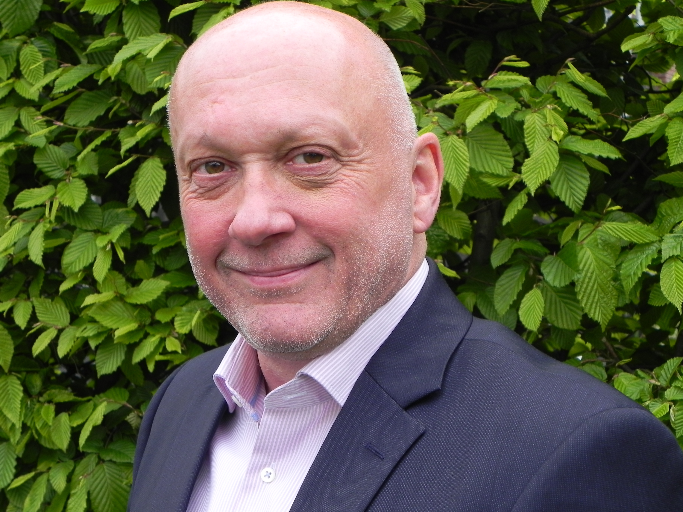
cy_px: 256
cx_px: 342
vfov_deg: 19.6
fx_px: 1480
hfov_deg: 26.0
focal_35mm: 75
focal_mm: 13.4
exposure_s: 1/125
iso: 160
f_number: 4
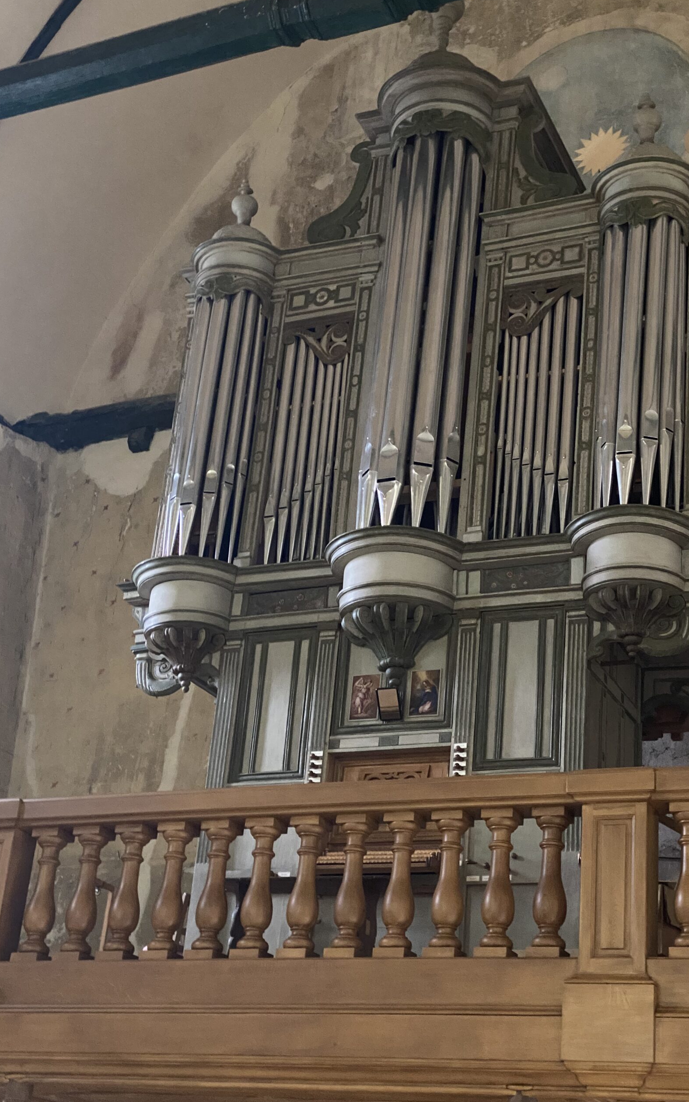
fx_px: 1682
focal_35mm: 56
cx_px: 406
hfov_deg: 23.1
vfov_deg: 36.3
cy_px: 554
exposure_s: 1/30
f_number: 2
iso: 1250
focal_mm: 6
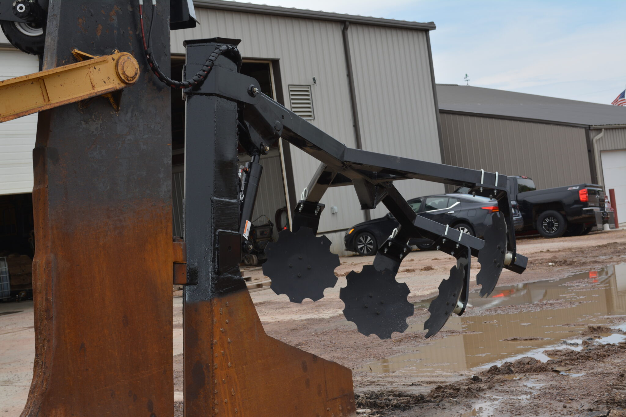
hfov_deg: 31.9
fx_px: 1095
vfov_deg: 21.6
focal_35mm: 63
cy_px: 208
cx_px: 313
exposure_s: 1/200
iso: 100
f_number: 7.1
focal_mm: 42
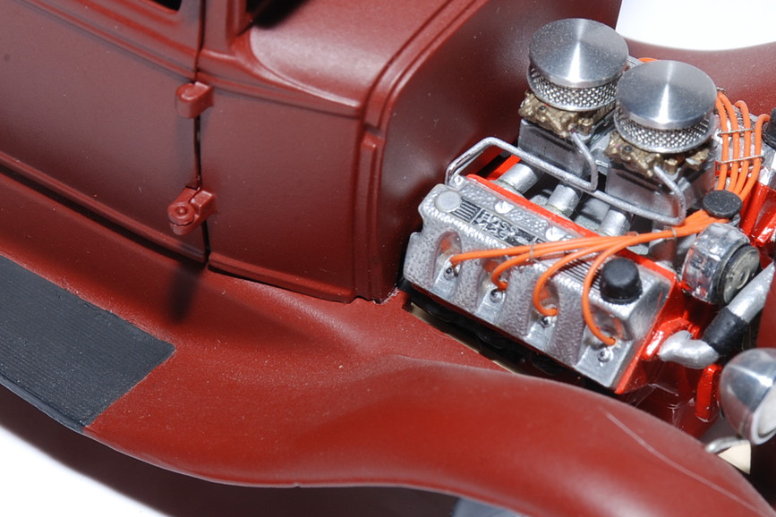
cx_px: 541
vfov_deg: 4.6
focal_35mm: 296
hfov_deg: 7.0
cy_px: 229
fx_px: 6380
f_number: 22
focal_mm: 122
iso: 100
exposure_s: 1/60
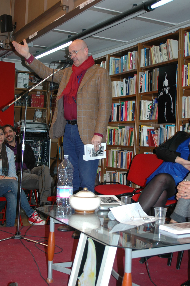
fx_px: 396
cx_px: 87
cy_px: 133
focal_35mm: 50
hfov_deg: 26.9
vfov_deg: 39.6
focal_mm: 28
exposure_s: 1/60
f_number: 3.5
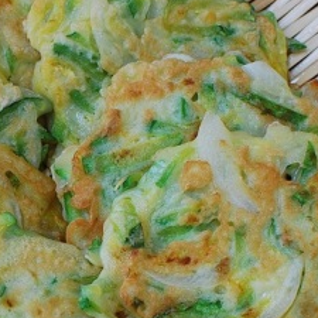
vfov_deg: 13.5
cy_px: 212
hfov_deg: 13.2
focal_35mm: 129
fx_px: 1343
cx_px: -55
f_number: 4.5
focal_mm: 35
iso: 100
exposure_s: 1/5
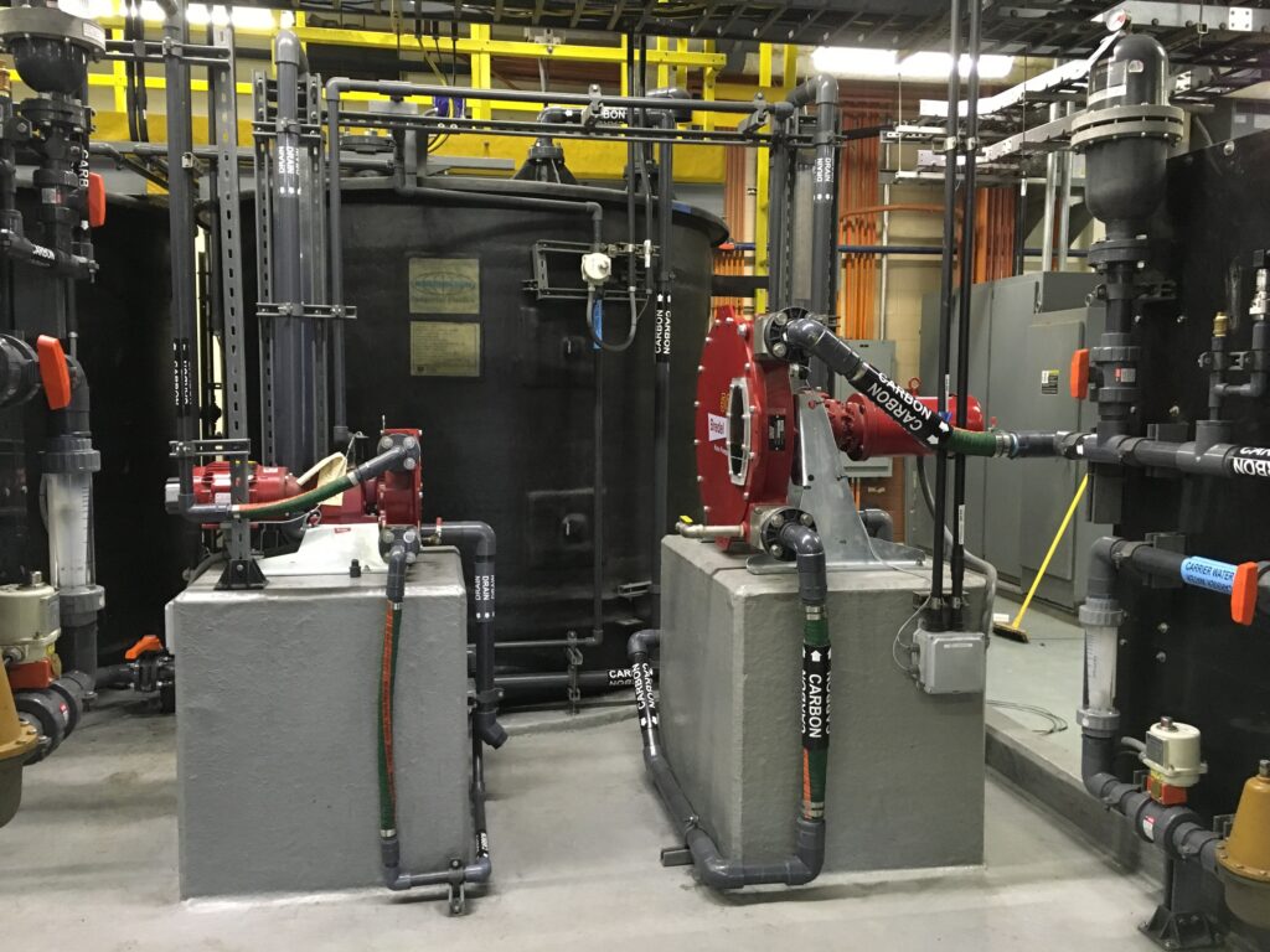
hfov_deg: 61.7
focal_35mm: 29
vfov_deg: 48.2
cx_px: 635
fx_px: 1064
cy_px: 476
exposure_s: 1/30
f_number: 2.2
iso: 200
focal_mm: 4.15
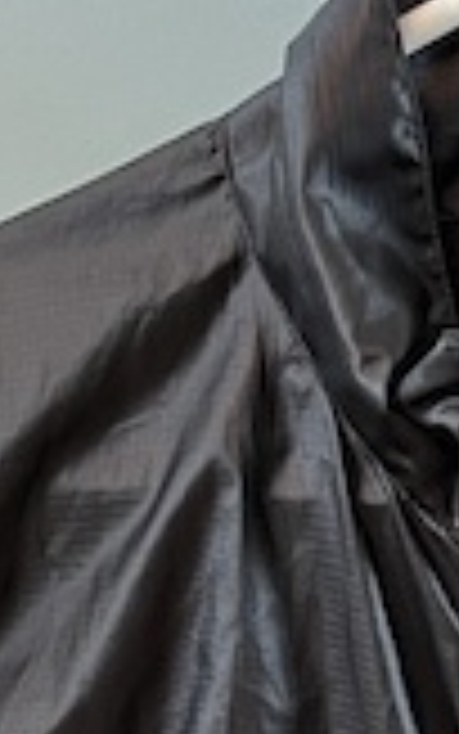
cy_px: 1180
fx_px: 2700
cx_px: 572
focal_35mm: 135
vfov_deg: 14.2
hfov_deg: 9.6
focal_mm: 5.1
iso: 250
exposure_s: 1/60
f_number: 1.6
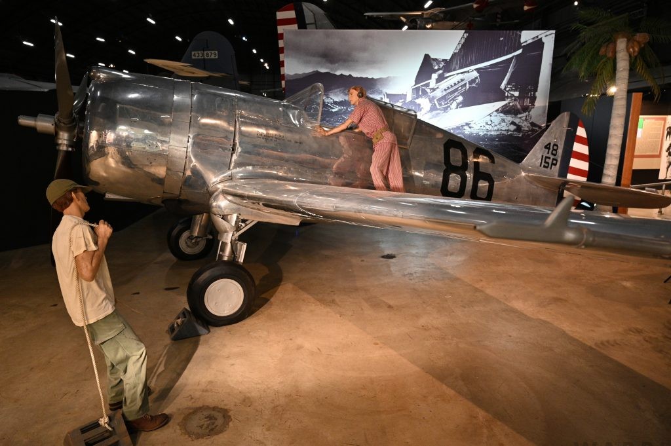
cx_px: 336
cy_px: 223
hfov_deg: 73.8
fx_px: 447
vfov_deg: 53.1
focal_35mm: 24
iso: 3200
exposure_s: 1/125
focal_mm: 24
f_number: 4
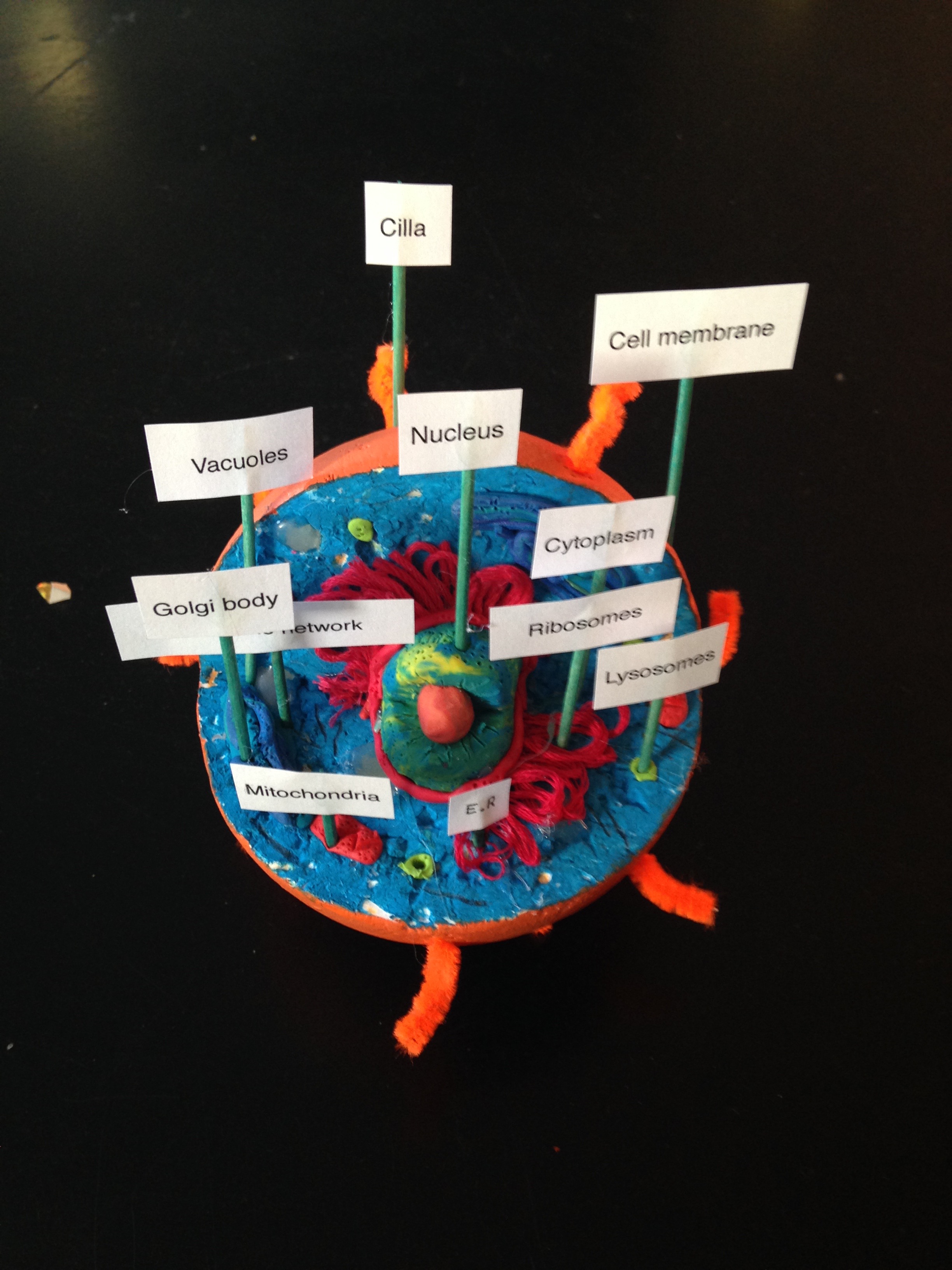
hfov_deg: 42.9
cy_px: 635
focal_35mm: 33
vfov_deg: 55.4
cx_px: 476
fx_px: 1210
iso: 100
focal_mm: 4.12
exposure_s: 1/20
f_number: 2.4
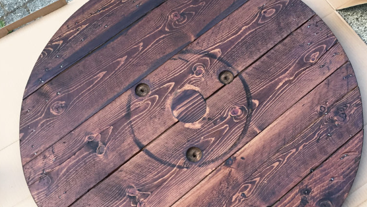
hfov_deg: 61.0
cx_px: 183
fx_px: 312
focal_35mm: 32
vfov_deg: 36.5
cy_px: 75
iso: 25
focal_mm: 4.15
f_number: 2.2
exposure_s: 1/40
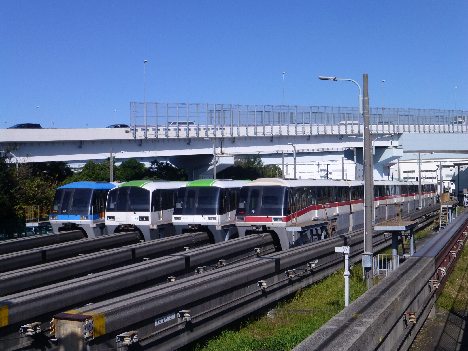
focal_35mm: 47
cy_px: 176
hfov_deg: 40.4
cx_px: 234
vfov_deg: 30.9
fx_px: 635
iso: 100
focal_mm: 8.5
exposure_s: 1/2000
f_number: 4.5
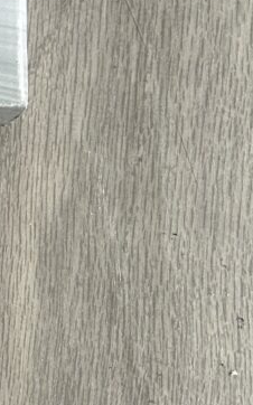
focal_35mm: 117
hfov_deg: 10.3
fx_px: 1292
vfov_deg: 17.7
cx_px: -259
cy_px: 109
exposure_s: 1/121
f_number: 1.5
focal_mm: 5.7
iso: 50
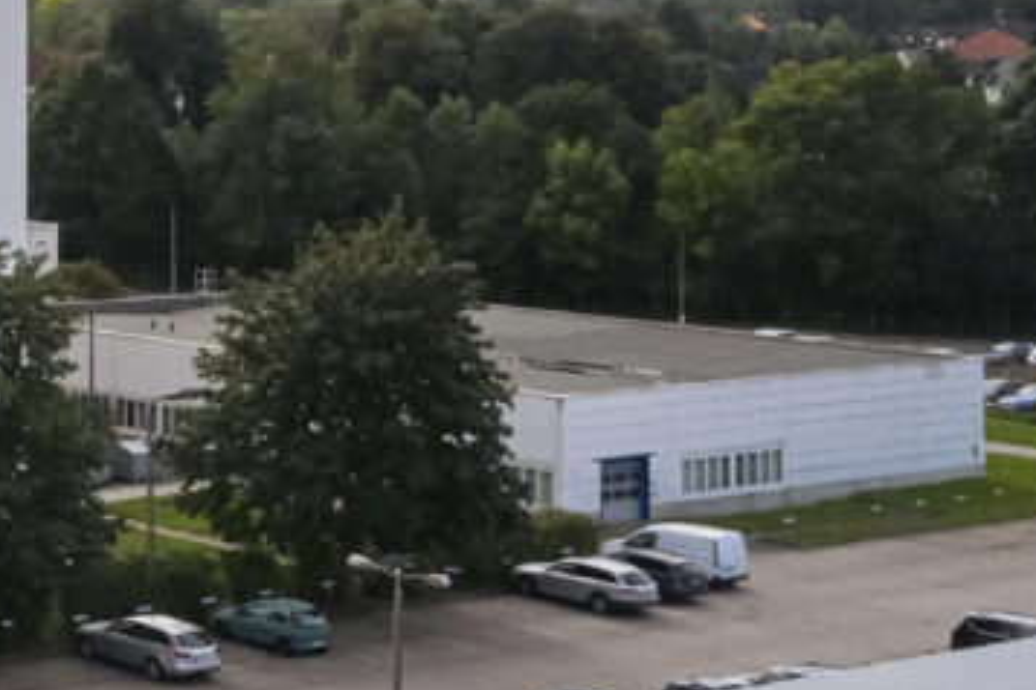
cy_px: -86
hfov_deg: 19.8
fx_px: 2705
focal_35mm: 94
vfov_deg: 14.2
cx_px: -337
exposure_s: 1/640
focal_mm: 10.26
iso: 200
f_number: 11
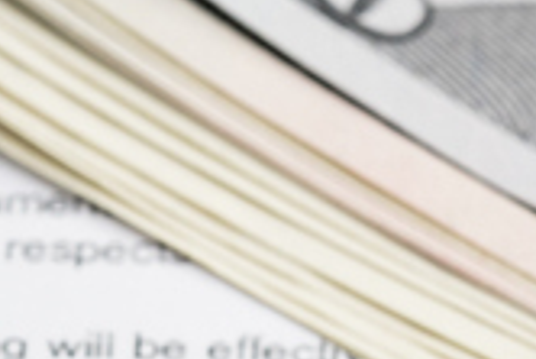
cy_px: 584
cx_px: 930
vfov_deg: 3.5
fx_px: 5856
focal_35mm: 393
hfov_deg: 5.2
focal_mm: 90
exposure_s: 1/100
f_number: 8
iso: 400
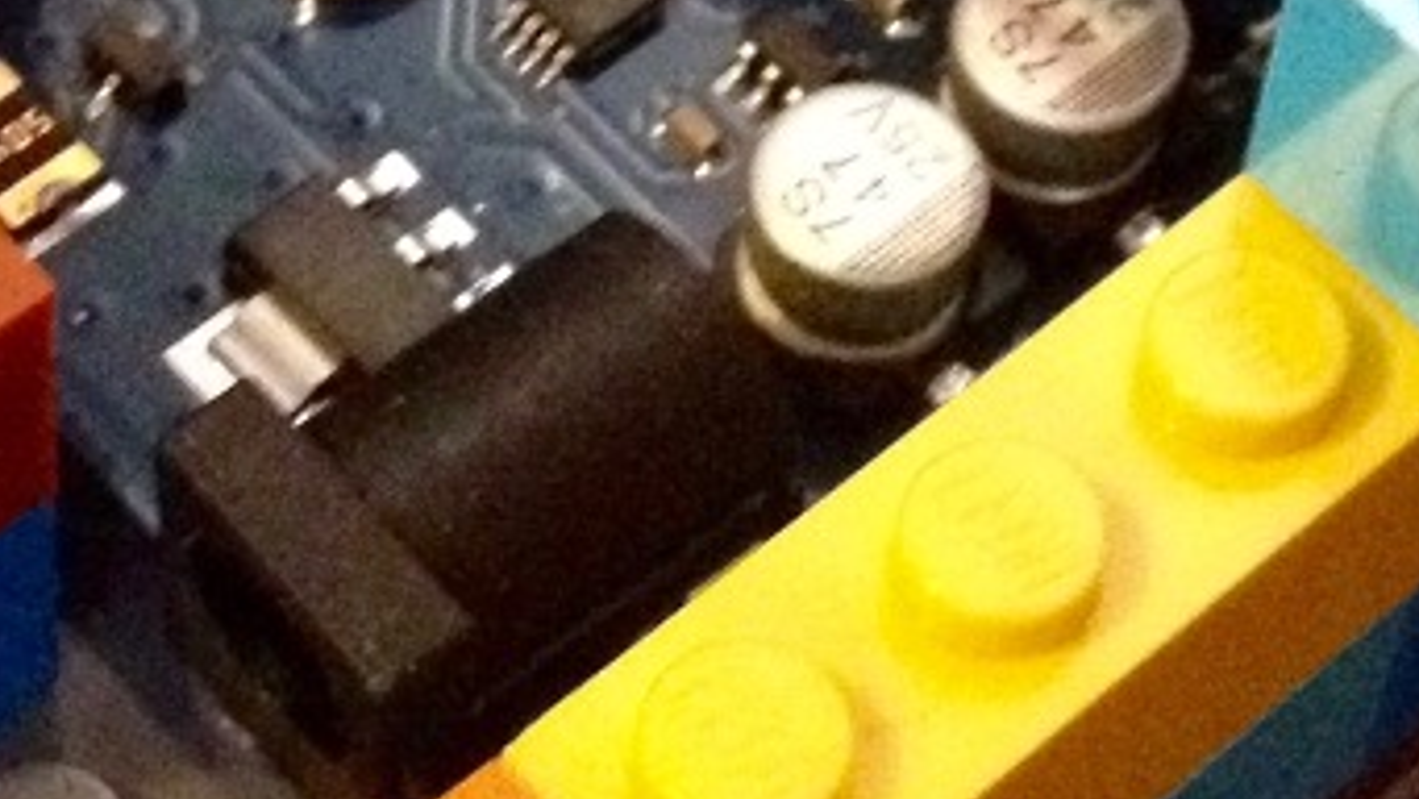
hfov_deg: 13.4
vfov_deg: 7.5
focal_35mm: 161
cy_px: -241
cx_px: 703
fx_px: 6059
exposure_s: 1/15
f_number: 2.4
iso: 800
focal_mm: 4.28
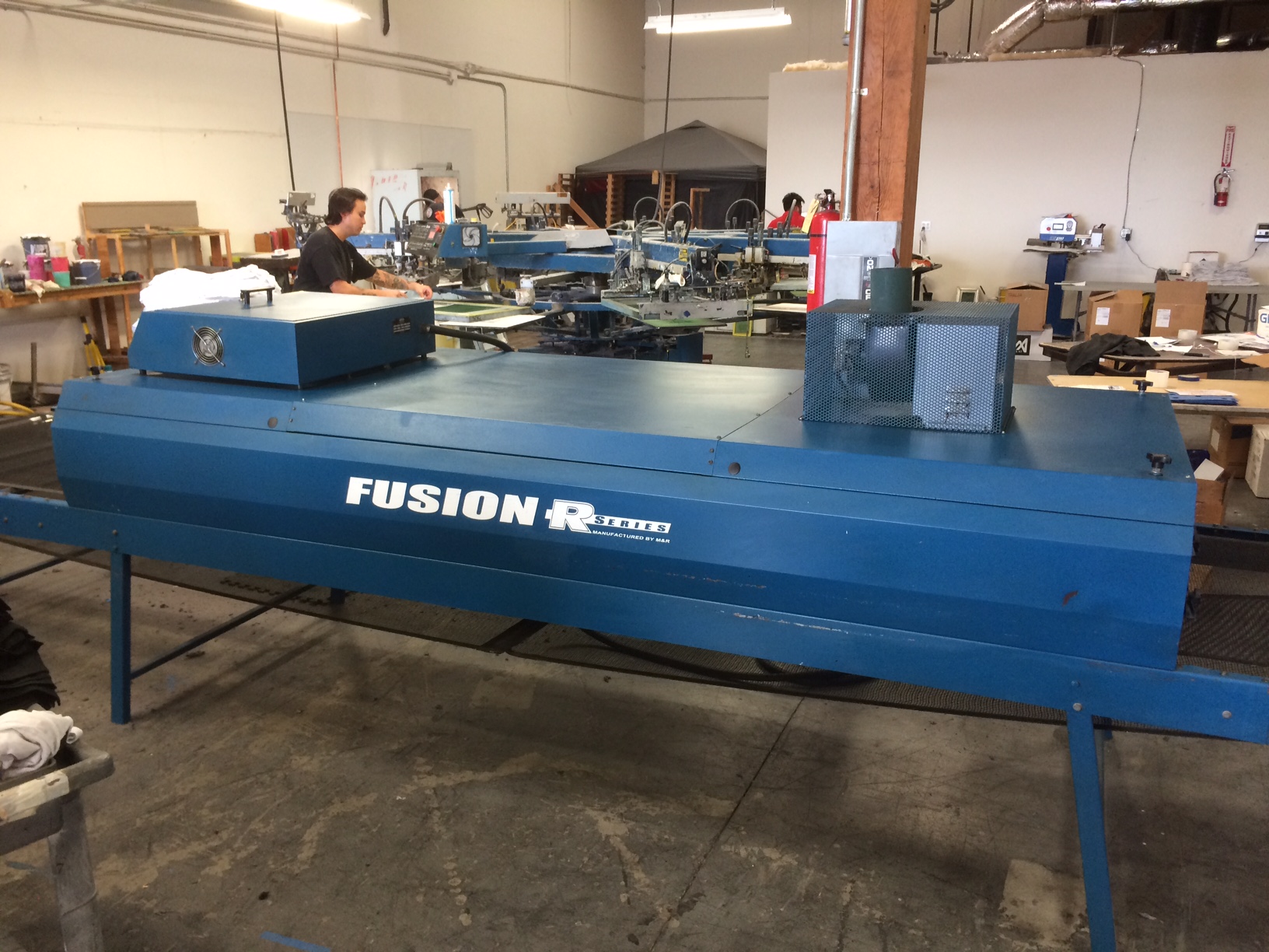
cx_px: 634
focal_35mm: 29
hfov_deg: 61.7
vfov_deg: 48.2
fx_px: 1063
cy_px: 476
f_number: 2.2
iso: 125
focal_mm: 4.15
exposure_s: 1/30
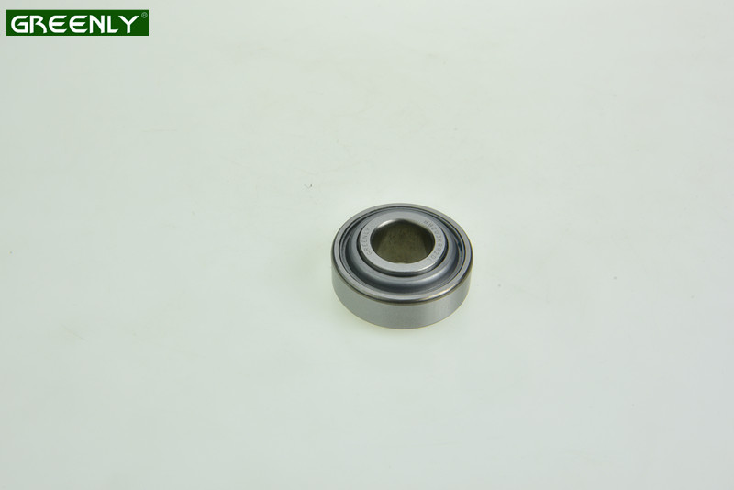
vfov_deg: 29.9
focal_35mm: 45
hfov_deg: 43.6
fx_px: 918
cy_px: 245
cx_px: 367
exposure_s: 1/80
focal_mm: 45
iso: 500
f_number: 18
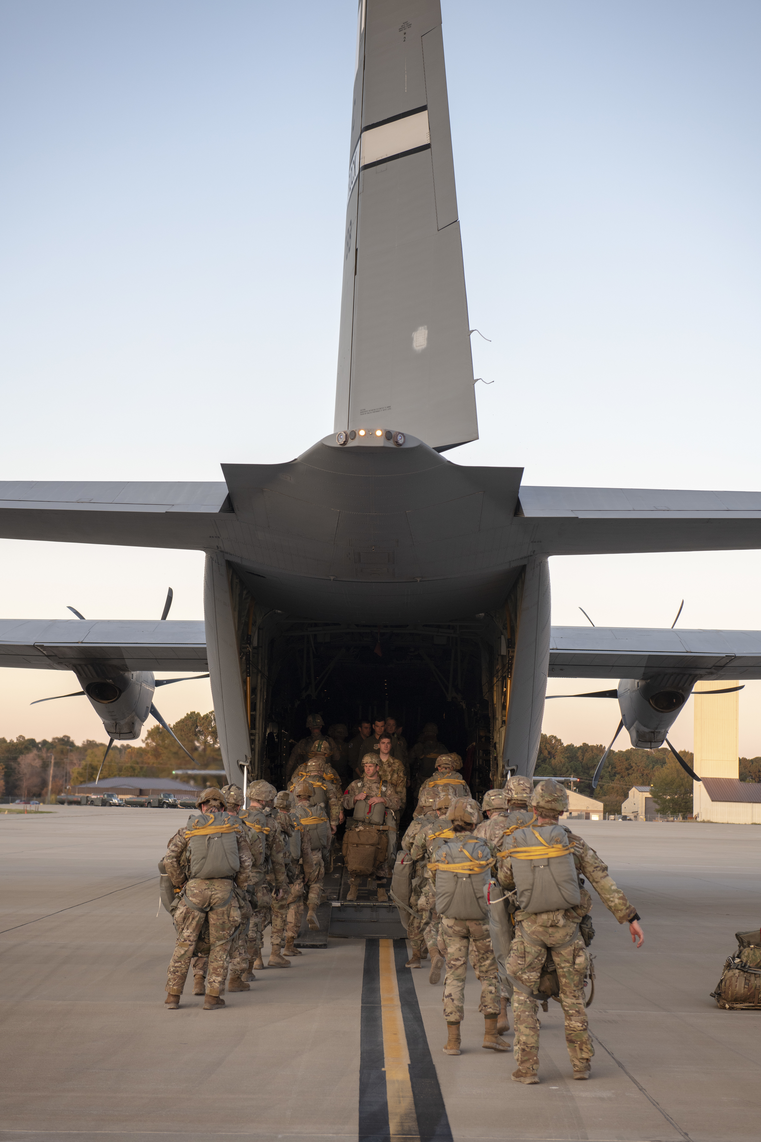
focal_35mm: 60
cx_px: 380
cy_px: 571
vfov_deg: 33.4
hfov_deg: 22.6
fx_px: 1902
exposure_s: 1/100
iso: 400
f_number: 5.6
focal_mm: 60
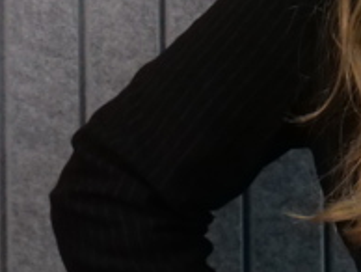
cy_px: -164
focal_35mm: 321
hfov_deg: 6.1
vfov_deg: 4.6
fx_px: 3352
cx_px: 584
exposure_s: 1/320
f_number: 7.1
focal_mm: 39
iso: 2500
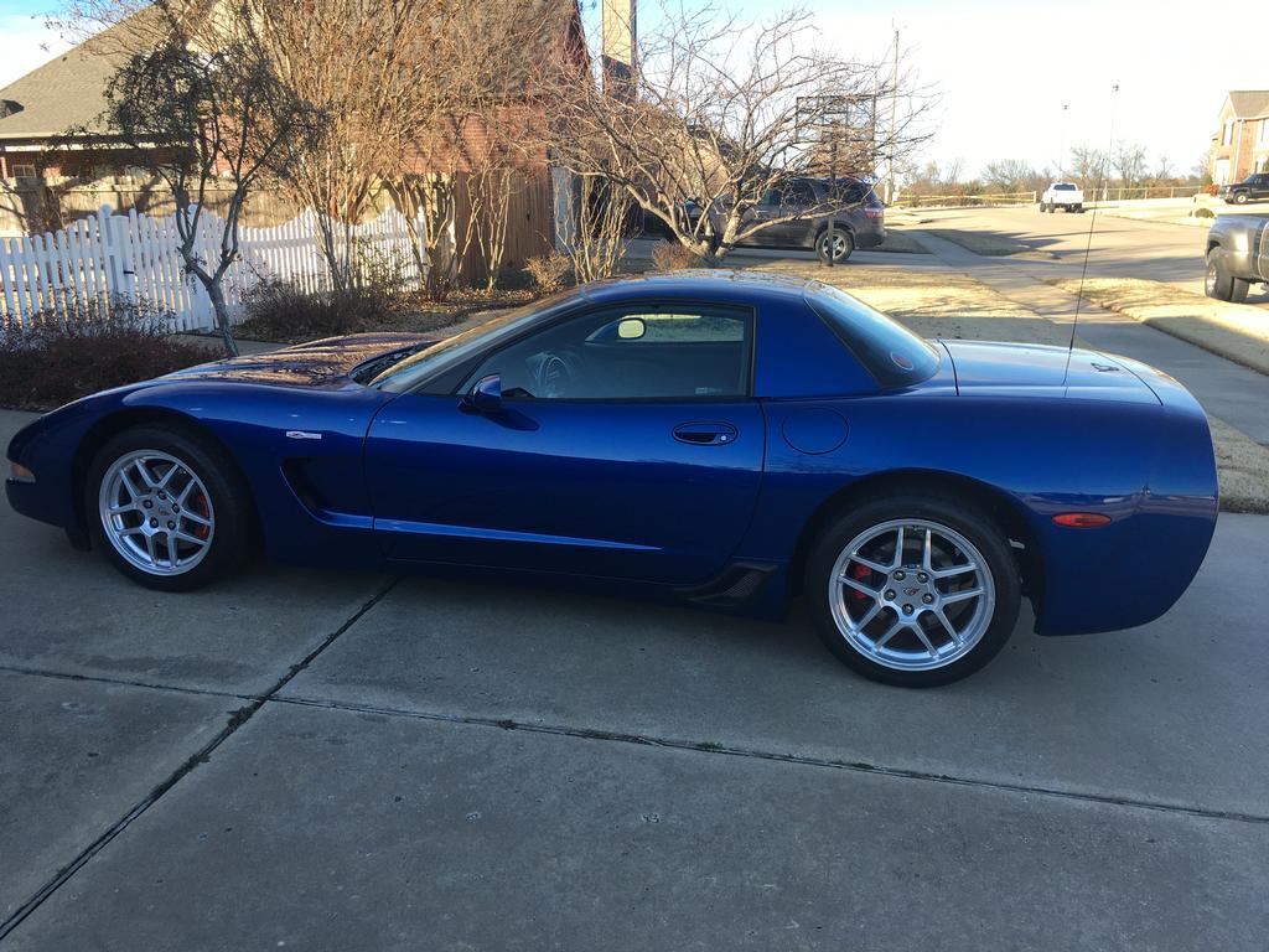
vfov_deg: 48.2
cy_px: 476
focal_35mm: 29
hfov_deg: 61.7
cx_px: 634
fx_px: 1063
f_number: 2.2
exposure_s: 1/375
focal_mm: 4.15
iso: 25
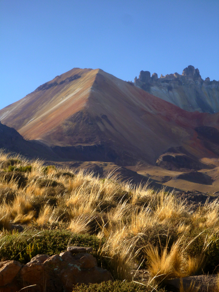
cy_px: 146
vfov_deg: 21.1
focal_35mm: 93
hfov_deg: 15.9
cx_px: 110
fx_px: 784
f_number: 5.7
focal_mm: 16.6
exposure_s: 1/250
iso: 100
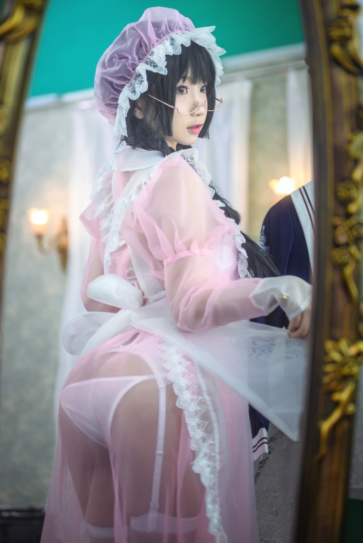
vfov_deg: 34.5
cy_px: 251
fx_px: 877
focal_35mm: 58
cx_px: 163
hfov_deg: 23.4
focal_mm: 50
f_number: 1.8
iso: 400
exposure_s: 1/100
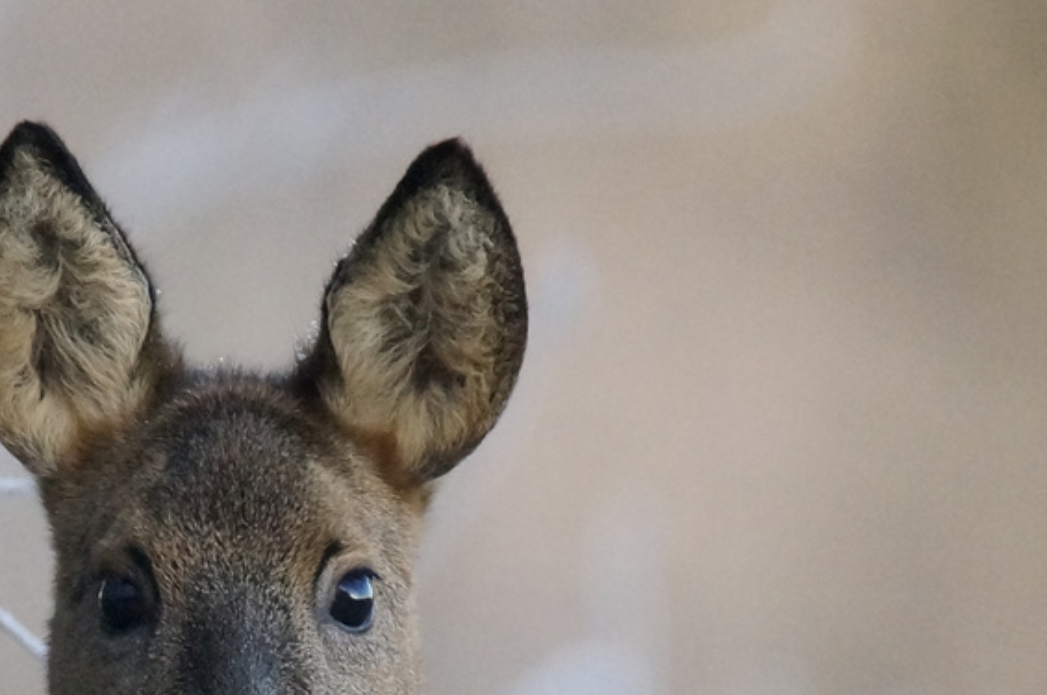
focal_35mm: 2590
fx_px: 75218
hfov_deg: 0.8
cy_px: 947
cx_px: 244
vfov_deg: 0.5
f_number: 6.3
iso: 2500
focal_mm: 600
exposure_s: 1/500
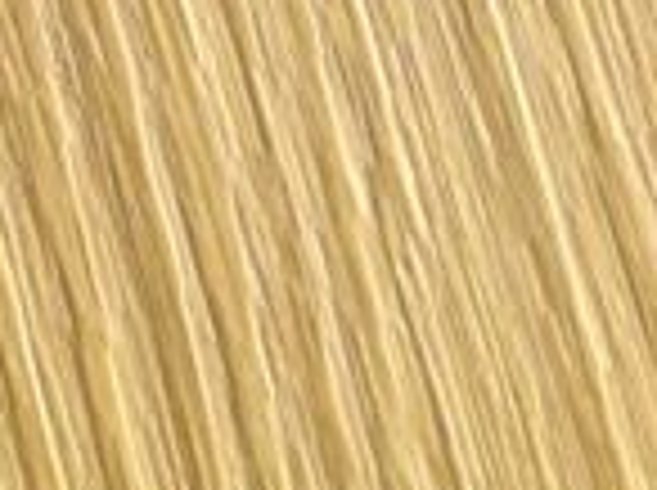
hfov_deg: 9.6
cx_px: -900
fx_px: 3487
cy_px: -598
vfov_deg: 7.6
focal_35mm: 184
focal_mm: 4.28
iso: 80
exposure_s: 1/60
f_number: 2.4
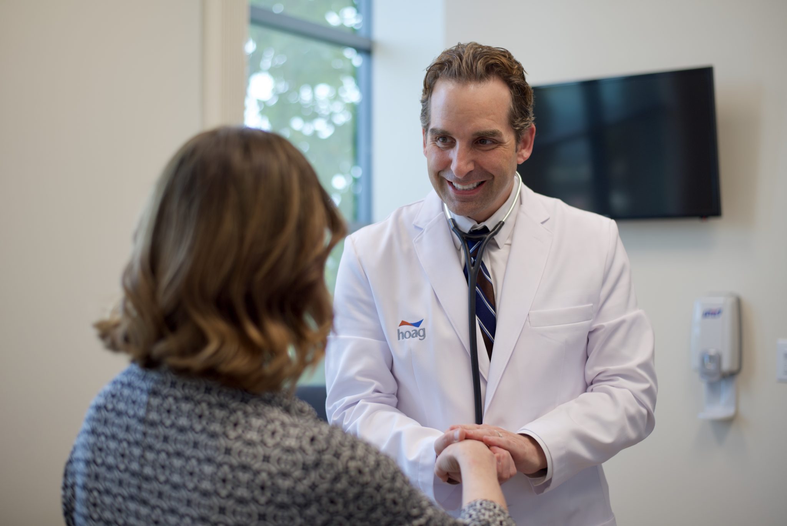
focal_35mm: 50
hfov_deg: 39.6
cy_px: 263
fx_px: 1093
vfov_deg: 27.0
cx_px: 394
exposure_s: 1/160
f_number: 2.2
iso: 125
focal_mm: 50
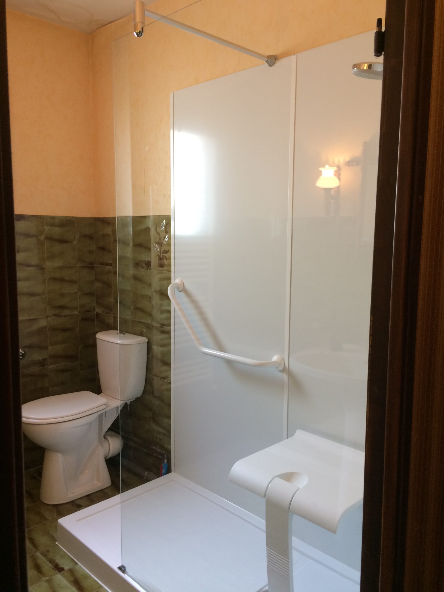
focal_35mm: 29
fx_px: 496
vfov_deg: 61.7
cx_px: 222
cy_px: 296
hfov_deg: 48.2
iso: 125
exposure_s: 1/33
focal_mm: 4.15
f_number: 2.2
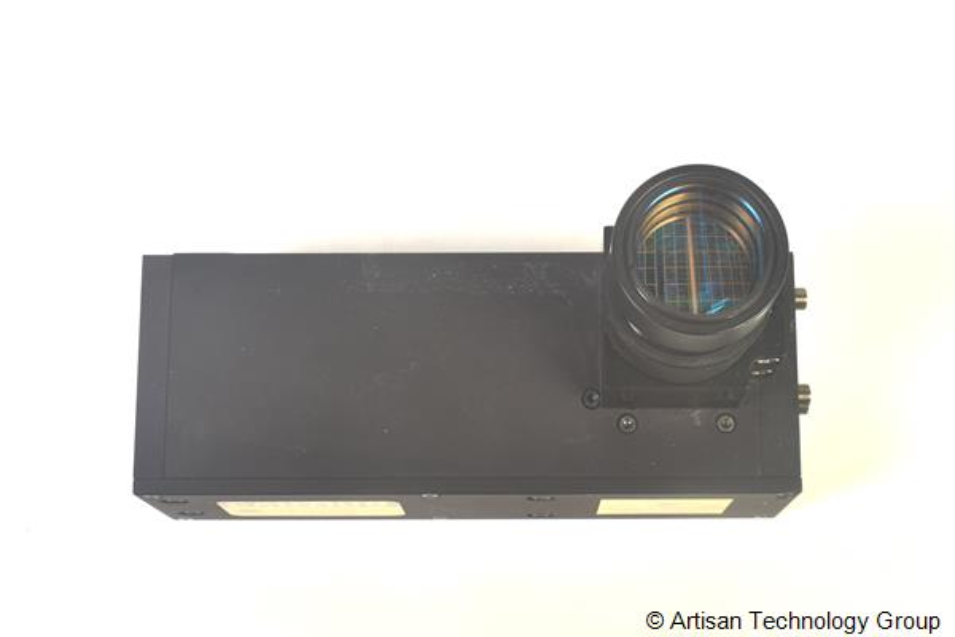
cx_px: 478
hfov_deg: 45.0
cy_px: 318
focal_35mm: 44
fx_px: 1154
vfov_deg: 30.8
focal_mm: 29
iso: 200
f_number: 13
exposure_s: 1/200
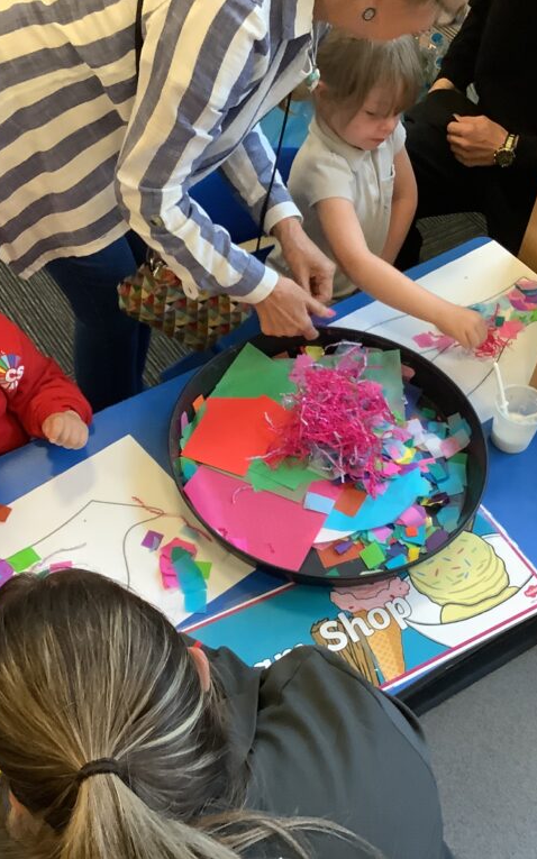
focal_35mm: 44
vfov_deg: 45.3
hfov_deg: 29.2
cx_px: 257
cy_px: 429
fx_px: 1030
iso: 250
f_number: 2.4
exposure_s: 1/50
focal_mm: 3.3
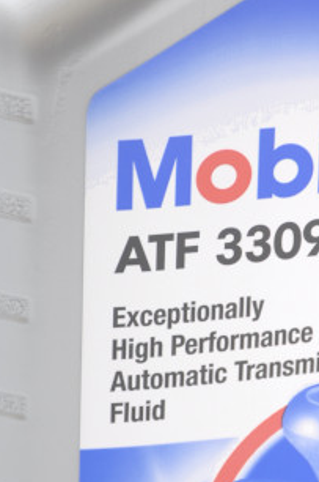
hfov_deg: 5.3
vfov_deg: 8.0
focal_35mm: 259
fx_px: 3454
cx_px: 222
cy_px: 200
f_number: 5.3
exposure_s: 1/30
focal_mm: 66
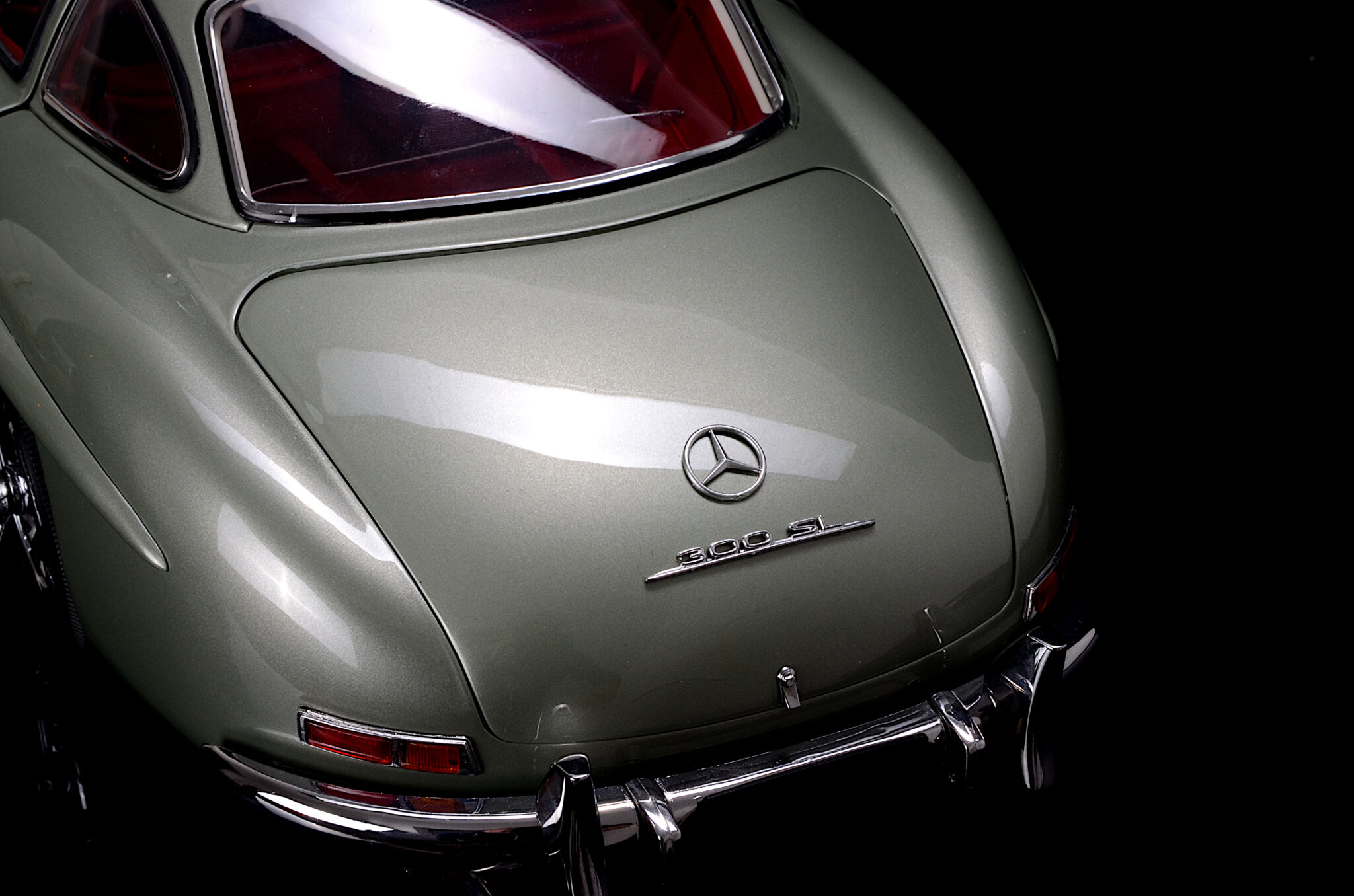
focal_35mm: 75
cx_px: 677
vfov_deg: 18.1
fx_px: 2815
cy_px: 448
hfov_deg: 27.0
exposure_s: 1/15
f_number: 20
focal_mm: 50
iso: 500
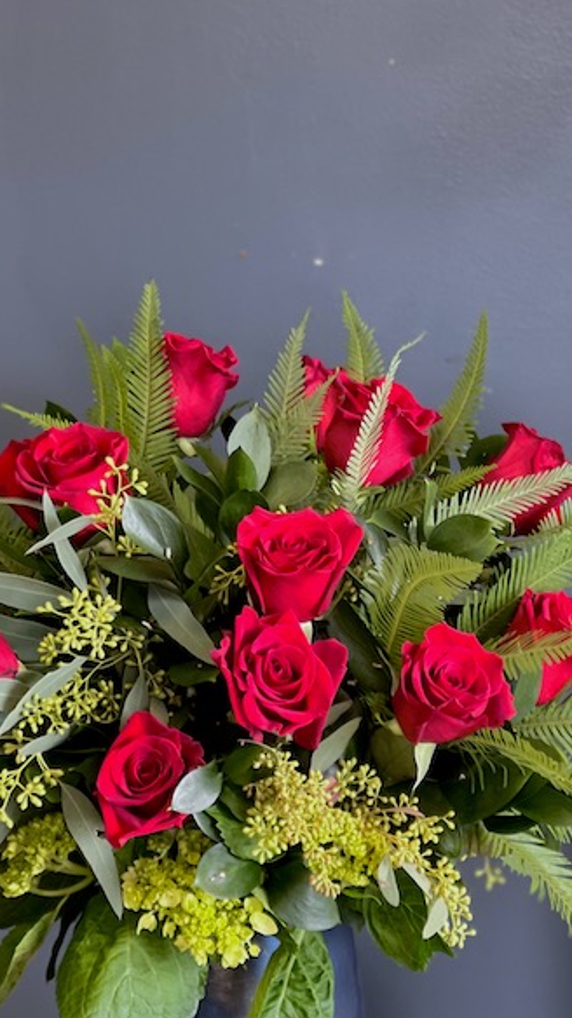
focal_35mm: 115
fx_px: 3104
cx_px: 316
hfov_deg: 10.5
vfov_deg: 18.6
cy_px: 523
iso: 200
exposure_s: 1/40
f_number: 2.8
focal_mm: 9
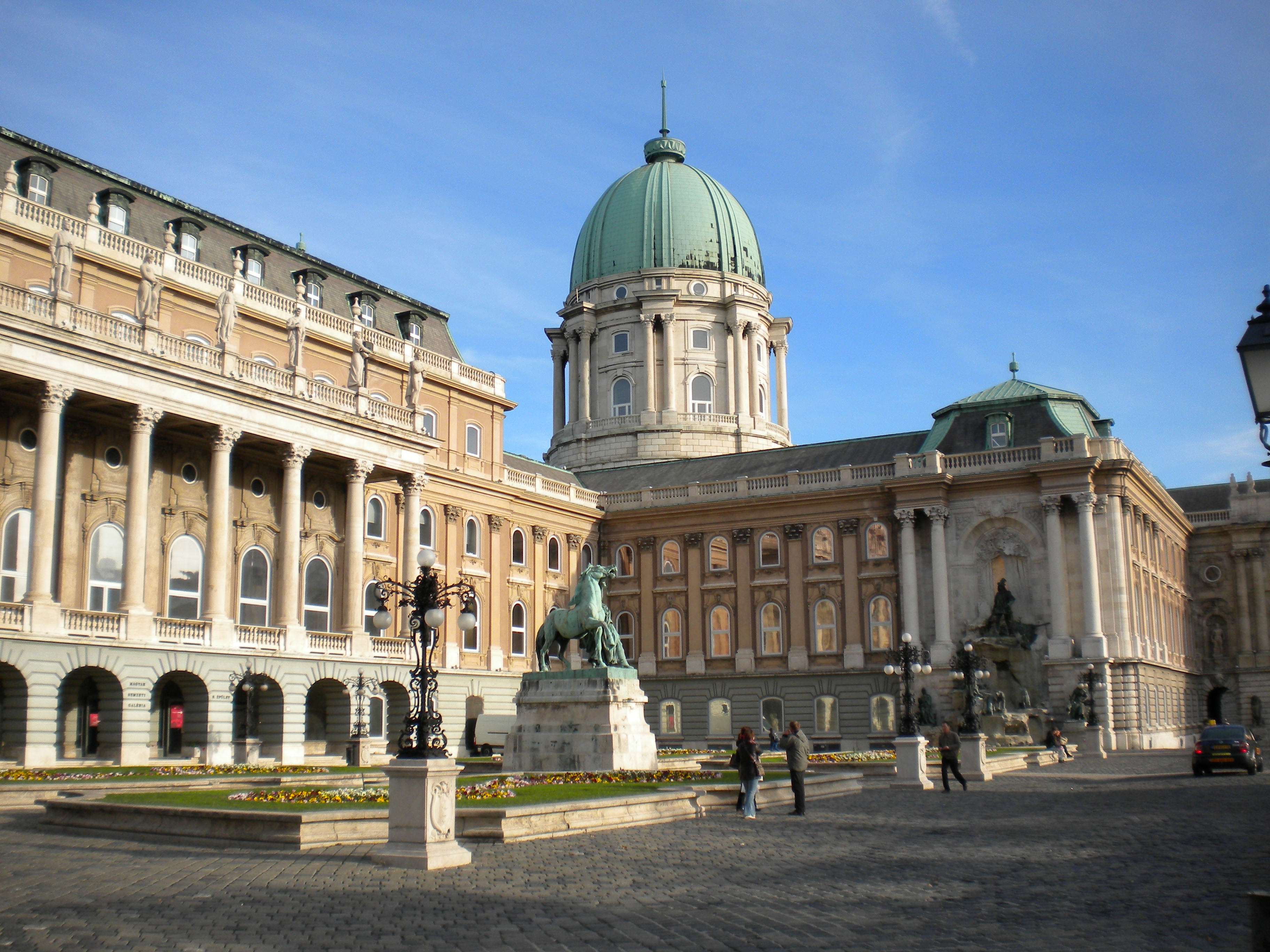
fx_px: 1284
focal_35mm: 35
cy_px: 476
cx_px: 635
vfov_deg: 40.7
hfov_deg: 52.6
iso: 80
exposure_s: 1/365
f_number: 4.6
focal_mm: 6.3
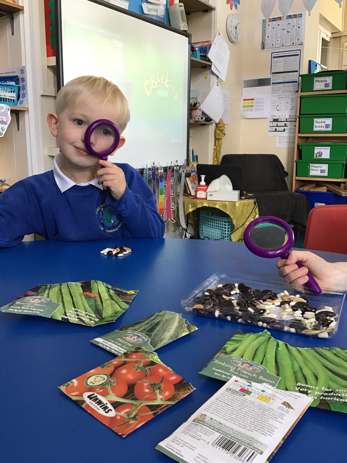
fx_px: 428
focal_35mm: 32
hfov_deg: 44.2
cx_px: 175
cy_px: 225
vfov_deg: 56.8
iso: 100
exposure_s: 1/33
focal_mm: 3.3
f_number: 2.4
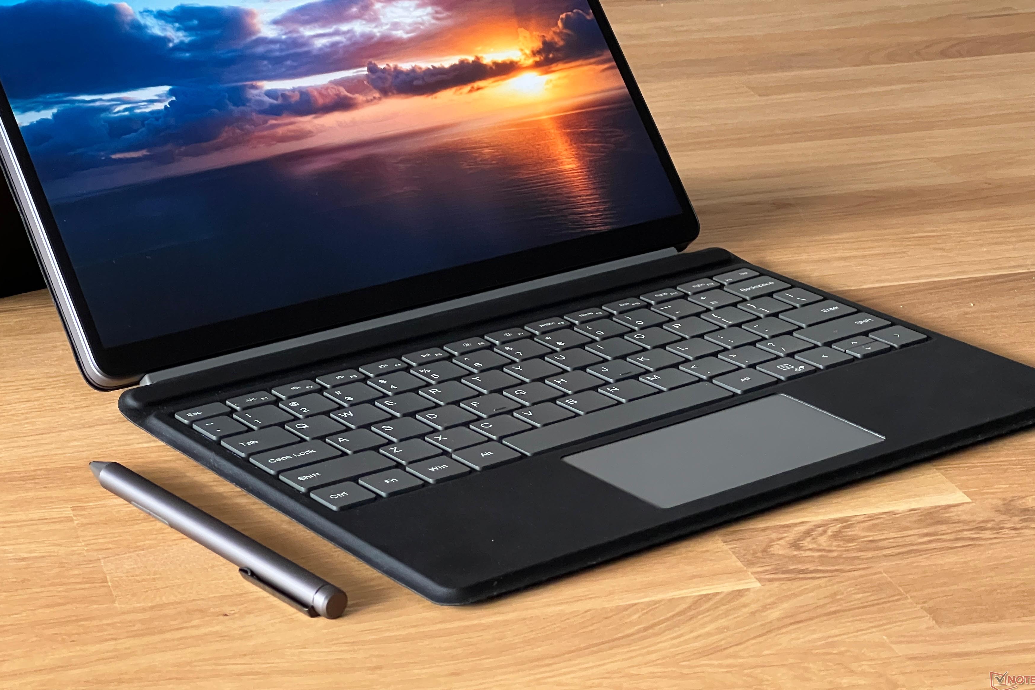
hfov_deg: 21.9
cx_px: 504
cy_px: 246
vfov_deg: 14.7
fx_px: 2674
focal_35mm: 93
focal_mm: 9
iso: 400
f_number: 2.8
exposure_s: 1/60
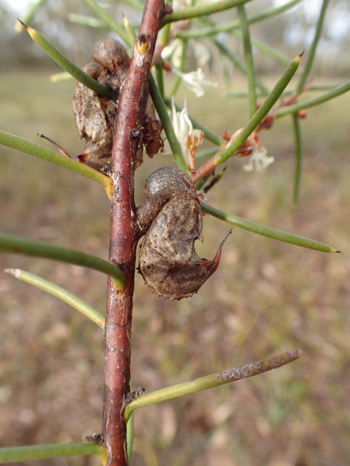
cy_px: 233
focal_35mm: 30
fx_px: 404
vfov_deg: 60.0
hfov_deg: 46.8
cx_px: 175
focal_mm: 5.5
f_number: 3.2
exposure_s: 1/160
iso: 100
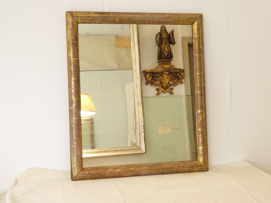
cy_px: 102
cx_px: 136
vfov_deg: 27.0
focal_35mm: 54
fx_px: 423
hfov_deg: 35.5
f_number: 4.1
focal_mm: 9.6
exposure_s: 1/15
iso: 400
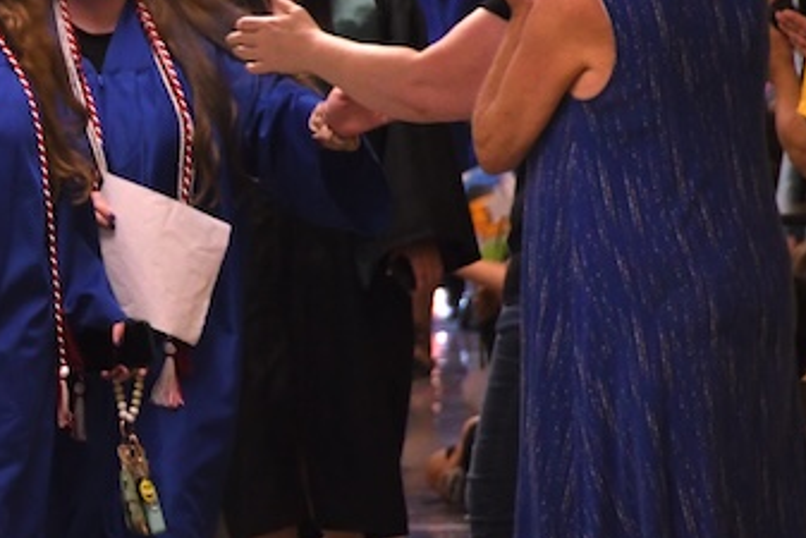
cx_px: -86
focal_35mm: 769
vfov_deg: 1.8
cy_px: 189
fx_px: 17224
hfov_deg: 2.7
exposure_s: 1/250
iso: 2500
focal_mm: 200
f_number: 5.6
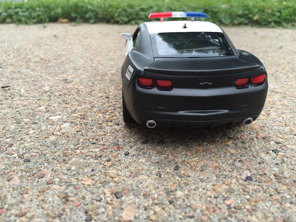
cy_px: 111
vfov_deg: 48.2
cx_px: 148
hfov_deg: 61.7
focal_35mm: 29
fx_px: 248
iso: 32
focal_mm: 4.15
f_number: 2.2
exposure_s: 1/234
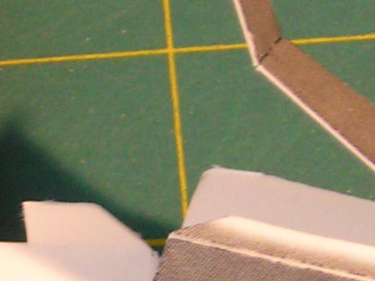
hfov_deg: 3.2
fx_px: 6727
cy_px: 206
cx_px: -103
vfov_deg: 2.4
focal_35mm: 621
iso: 117
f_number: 5.3
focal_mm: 19.2
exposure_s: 1/4.6
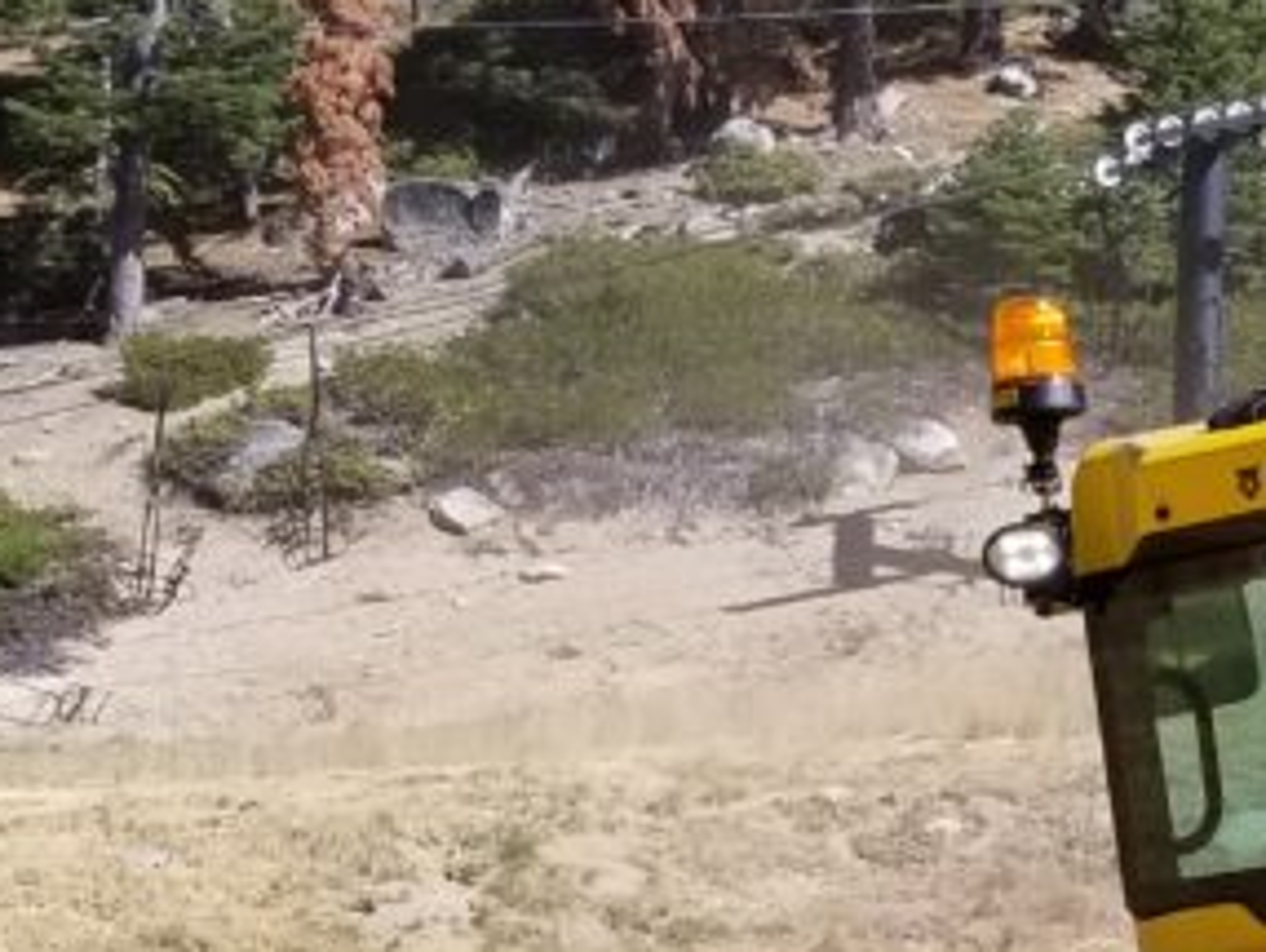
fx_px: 4319
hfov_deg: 16.3
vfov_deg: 12.4
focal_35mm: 118
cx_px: 1293
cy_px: 1007
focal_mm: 4.3
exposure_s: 1/2328
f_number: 1.7
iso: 50
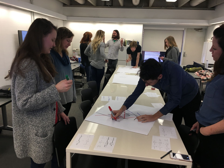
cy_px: 84
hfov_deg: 61.7
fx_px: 188
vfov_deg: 48.2
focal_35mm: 29
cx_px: 112
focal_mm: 4.15
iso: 40
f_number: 2.2
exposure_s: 1/30
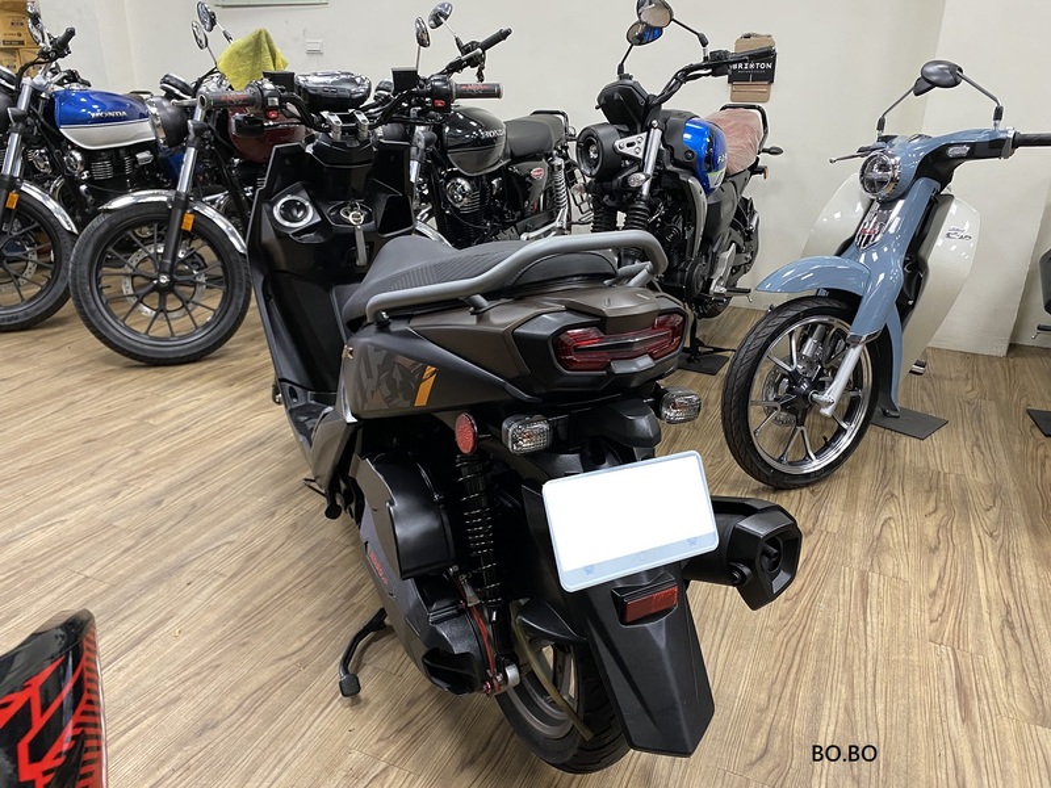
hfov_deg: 67.3
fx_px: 789
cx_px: 526
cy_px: 394
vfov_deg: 53.1
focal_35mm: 26
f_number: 1.8
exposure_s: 1/60
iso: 320
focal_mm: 4.25
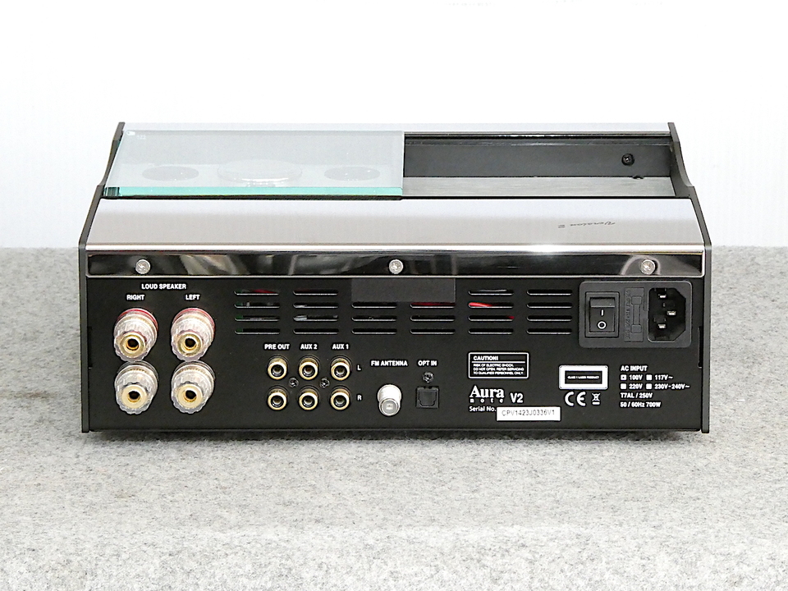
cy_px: 296
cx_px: 394
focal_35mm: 172
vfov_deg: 8.6
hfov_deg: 11.5
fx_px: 3915
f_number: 6.3
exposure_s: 1/30
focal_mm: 30.9
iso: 1600
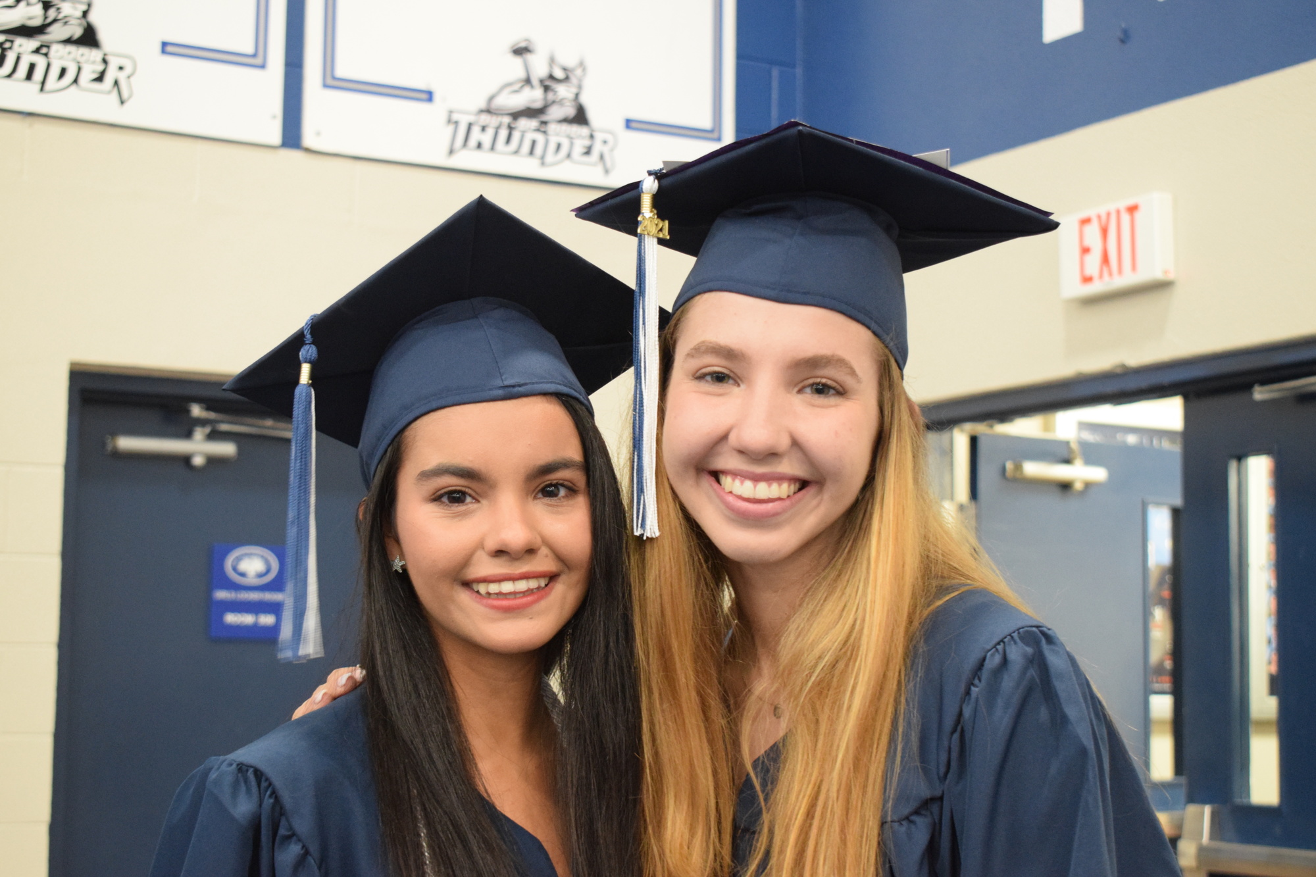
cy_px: 438
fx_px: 2193
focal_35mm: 60
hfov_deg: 33.4
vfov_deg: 22.6
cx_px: 658
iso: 3200
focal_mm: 40
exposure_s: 1/30
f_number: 6.3
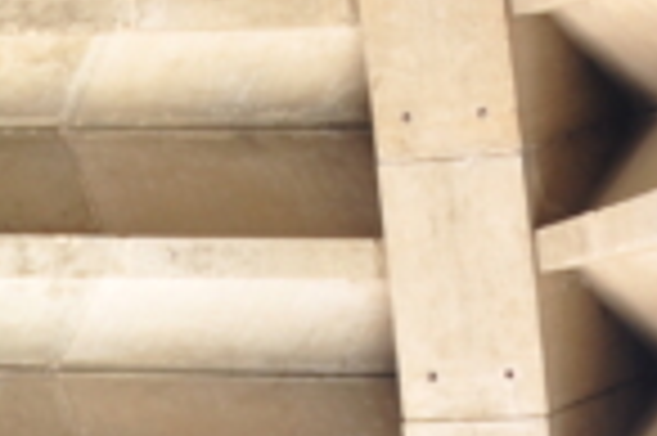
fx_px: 3464
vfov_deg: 7.0
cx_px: 644
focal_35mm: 190
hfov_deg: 10.7
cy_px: -436
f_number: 7.1
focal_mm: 18
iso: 200
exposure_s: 1/50
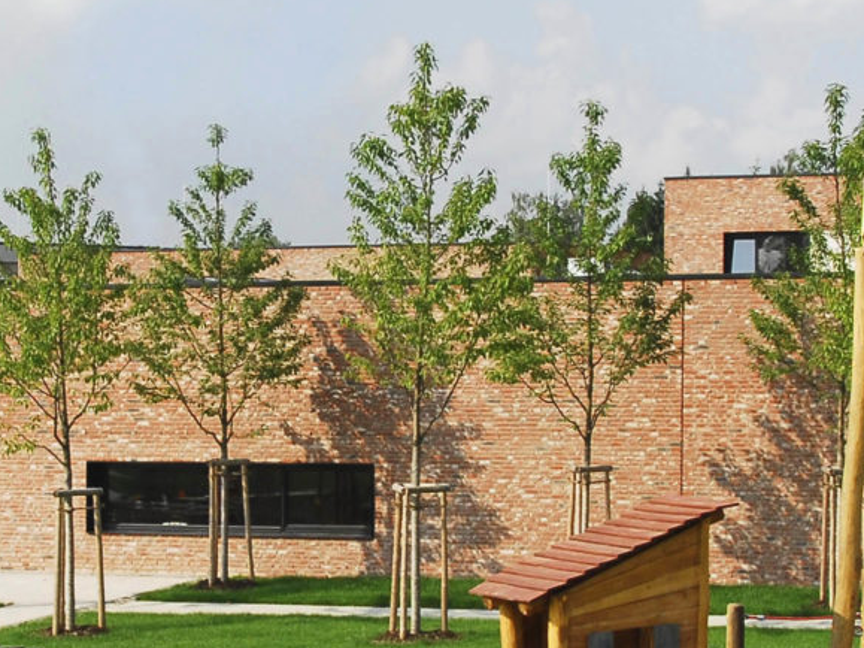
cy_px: 358
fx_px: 2870
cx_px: 248
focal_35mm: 115
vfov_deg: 12.9
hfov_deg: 17.1
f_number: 9
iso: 200
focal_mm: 24
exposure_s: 1/320
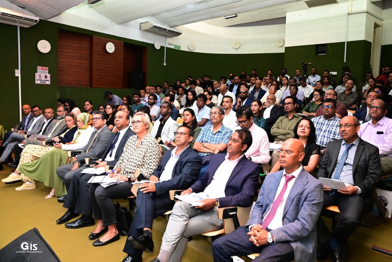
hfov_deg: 43.6
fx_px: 490
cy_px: 131
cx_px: 196
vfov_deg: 29.9
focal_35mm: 45
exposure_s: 1/125
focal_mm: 45
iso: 16000
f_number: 8
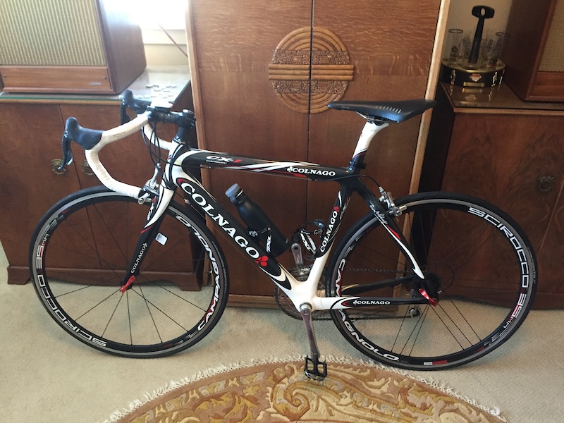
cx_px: 282
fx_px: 472
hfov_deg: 61.7
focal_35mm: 29
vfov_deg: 48.2
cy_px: 212
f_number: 2.2
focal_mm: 4.15
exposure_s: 1/24
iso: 250
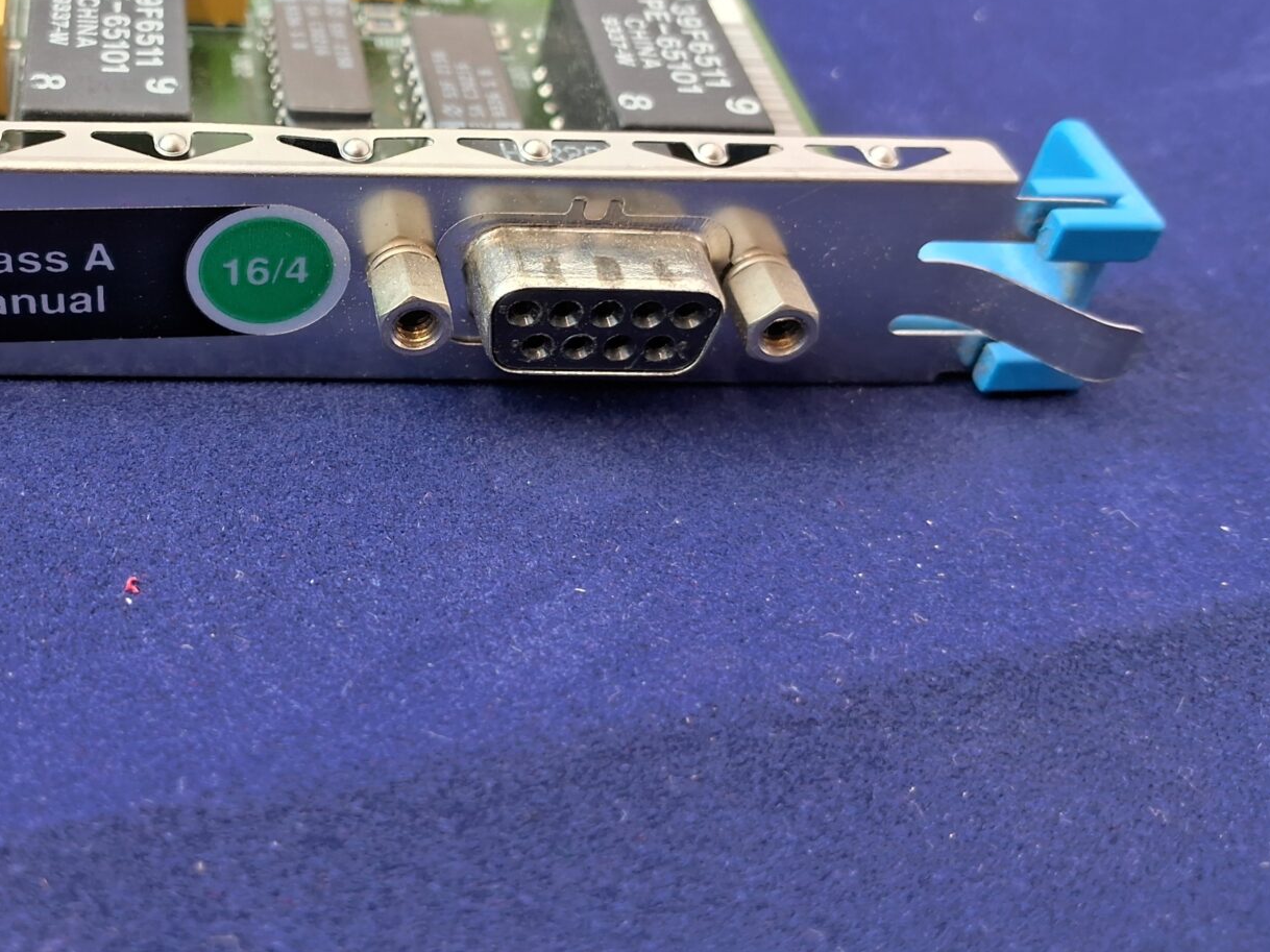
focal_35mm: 41
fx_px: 1504
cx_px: 315
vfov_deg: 34.7
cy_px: 302
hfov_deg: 44.2
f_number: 1.8
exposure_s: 1/50
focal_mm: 3.98
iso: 250
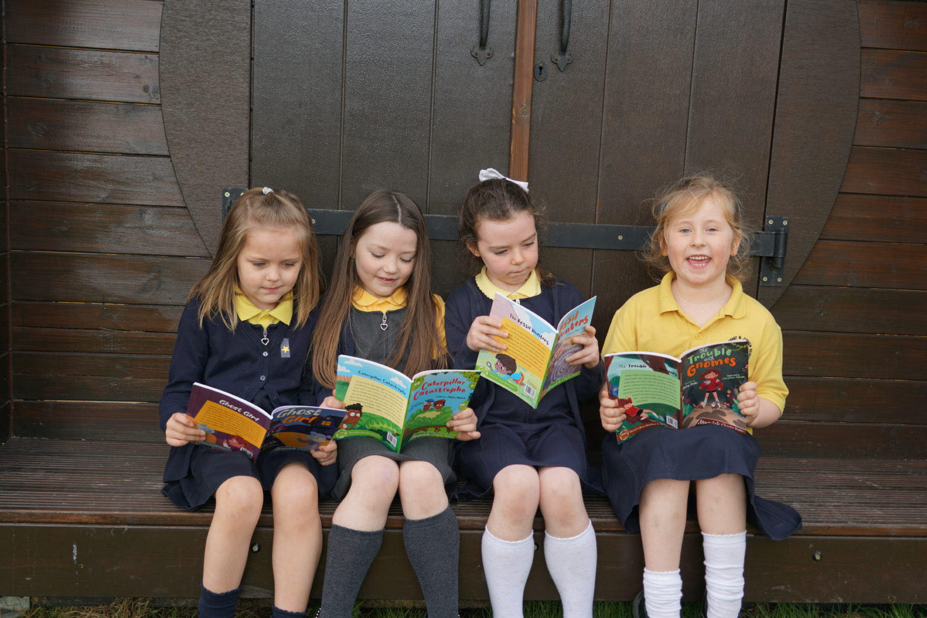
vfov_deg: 35.1
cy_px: 309
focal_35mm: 38
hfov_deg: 50.7
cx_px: 464
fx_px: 979
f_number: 4
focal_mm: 38
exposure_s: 1/160
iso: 125
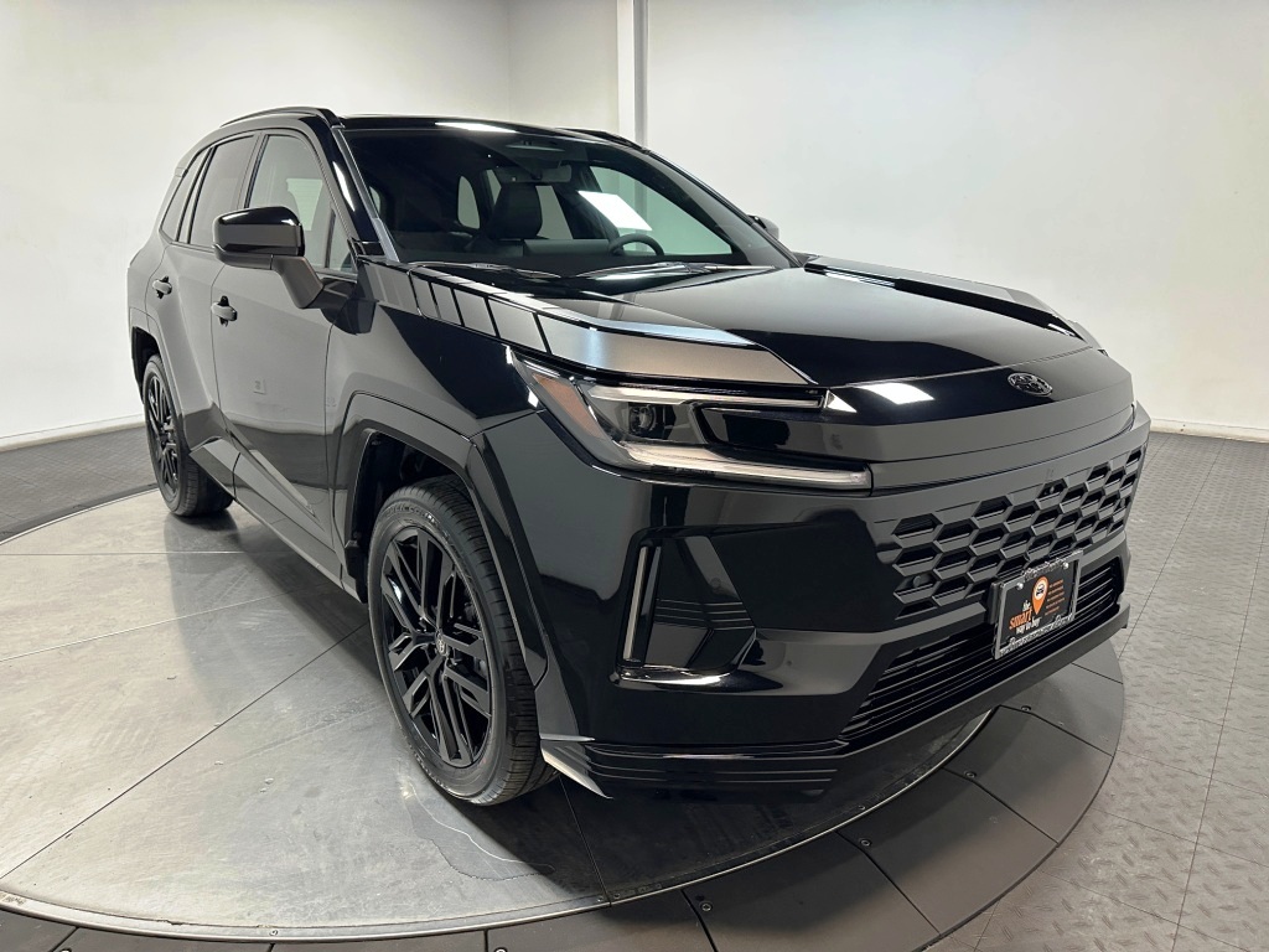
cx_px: 634
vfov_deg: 56.8
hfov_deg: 71.6
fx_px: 880
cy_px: 476
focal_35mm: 24
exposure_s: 1/60
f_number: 1.78
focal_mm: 6.86
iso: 400
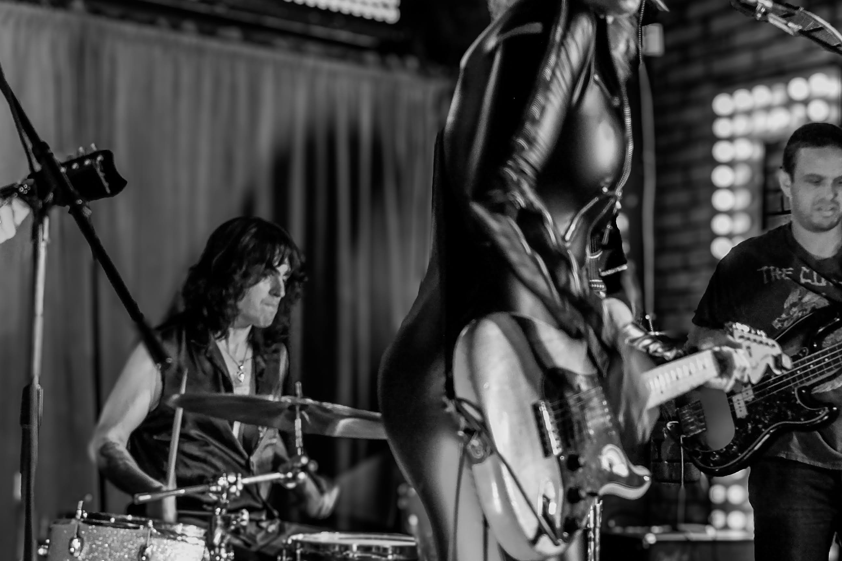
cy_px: 269
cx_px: 336
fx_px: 1590
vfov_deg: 20.0
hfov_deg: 29.6
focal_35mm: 68
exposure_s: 1/30
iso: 2000
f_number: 3.2
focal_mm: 24.3
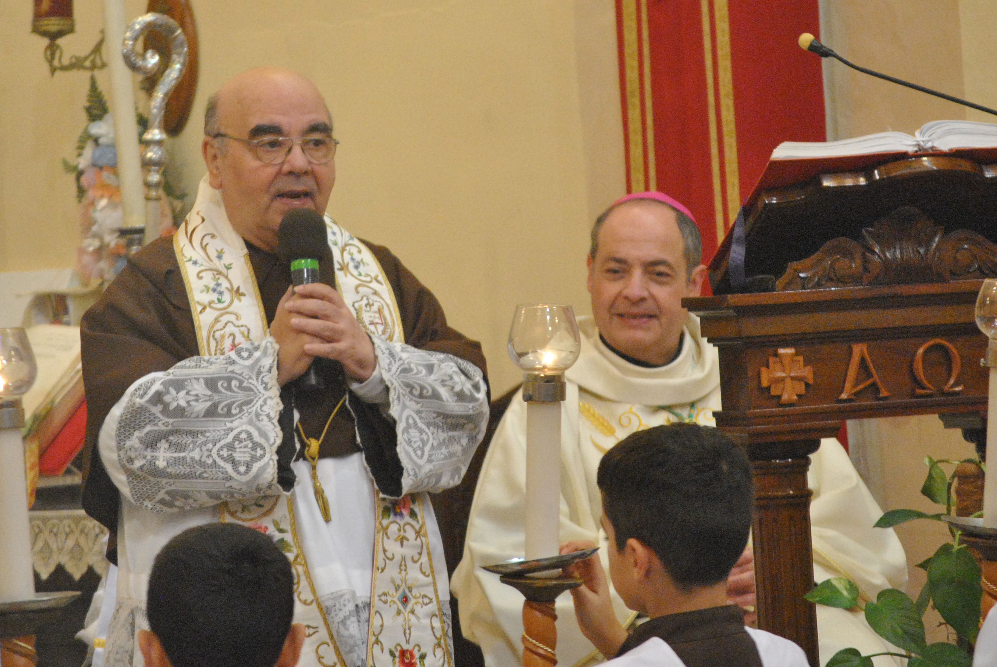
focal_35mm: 108
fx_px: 2995
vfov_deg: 12.7
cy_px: 334
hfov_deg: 18.9
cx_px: 498
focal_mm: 72
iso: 1600
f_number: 4.2
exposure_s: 1/100
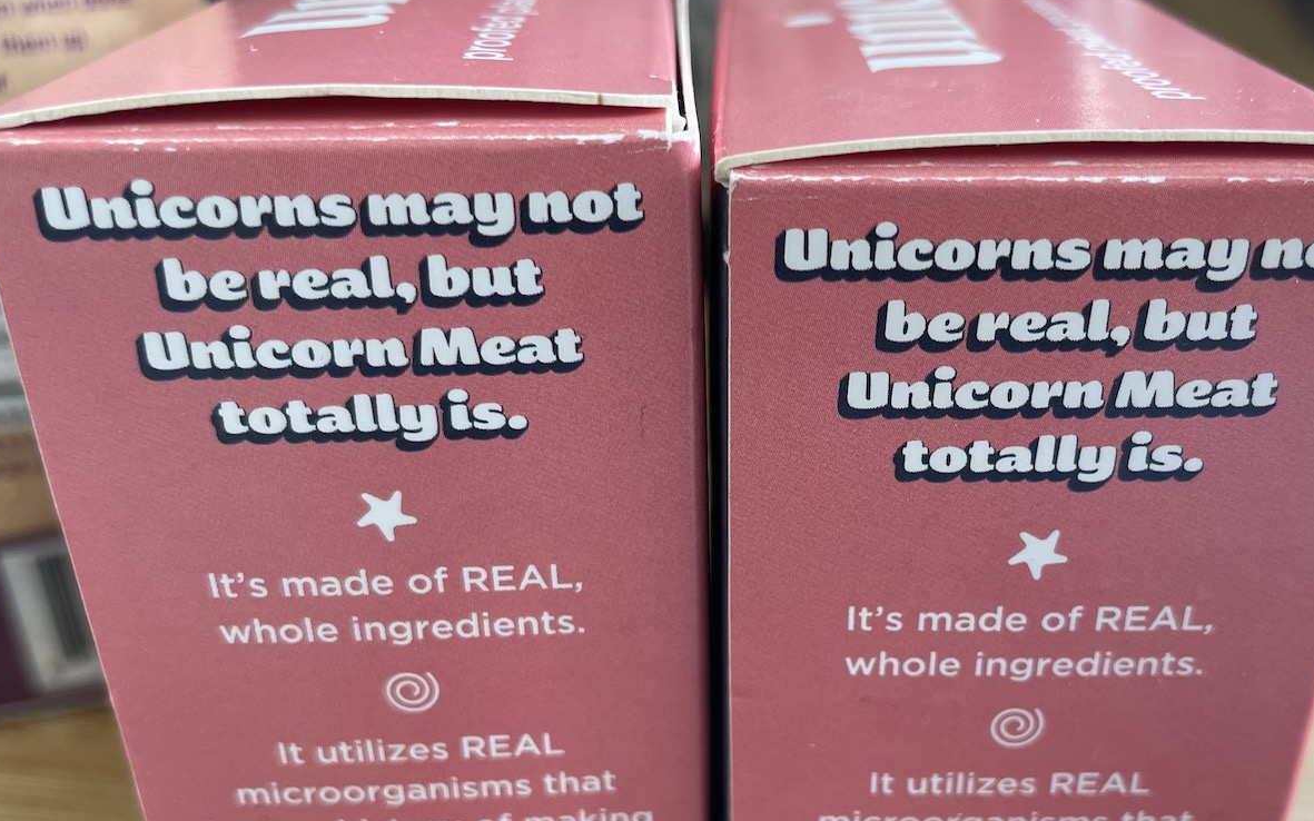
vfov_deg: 35.7
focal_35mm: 35
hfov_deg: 55.2
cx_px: 732
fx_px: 1253
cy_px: 576
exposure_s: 1/121
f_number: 1.6
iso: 80
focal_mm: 4.2
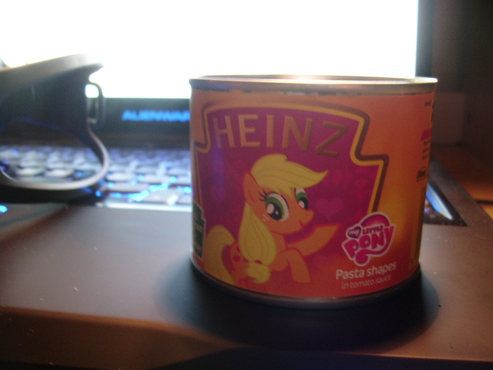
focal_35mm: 36
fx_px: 513
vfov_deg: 39.7
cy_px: 185
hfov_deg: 51.4
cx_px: 242
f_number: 2.8
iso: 100
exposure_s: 1
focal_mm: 5.95
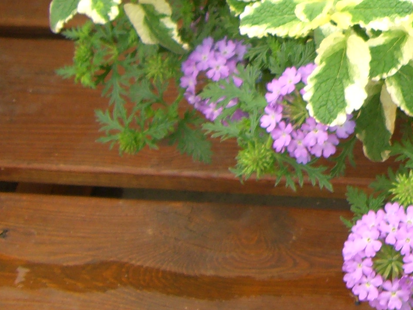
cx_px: 595
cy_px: -138
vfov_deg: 11.6
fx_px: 1468
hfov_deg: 15.0
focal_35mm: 123
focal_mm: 6.2
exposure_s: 1/160
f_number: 2.7
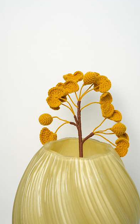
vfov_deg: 38.9
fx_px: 317
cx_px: 76
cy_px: 110
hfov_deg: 24.9
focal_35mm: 52
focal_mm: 50
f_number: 8
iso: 3200
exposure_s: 1/400
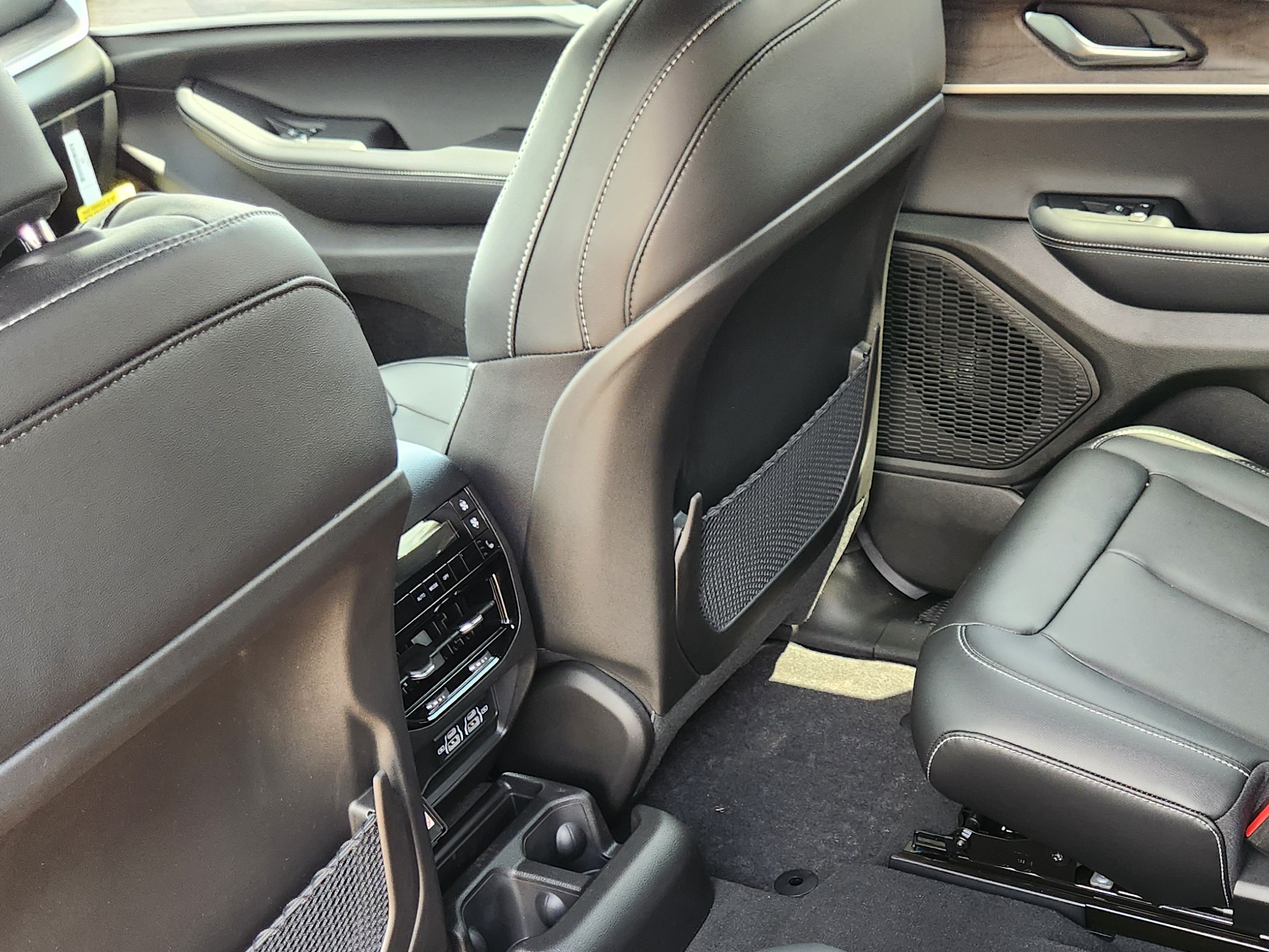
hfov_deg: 42.3
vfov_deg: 31.5
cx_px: 856
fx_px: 1613
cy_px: 833
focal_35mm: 44
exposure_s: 1/120
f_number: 1.8
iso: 200
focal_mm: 5.4
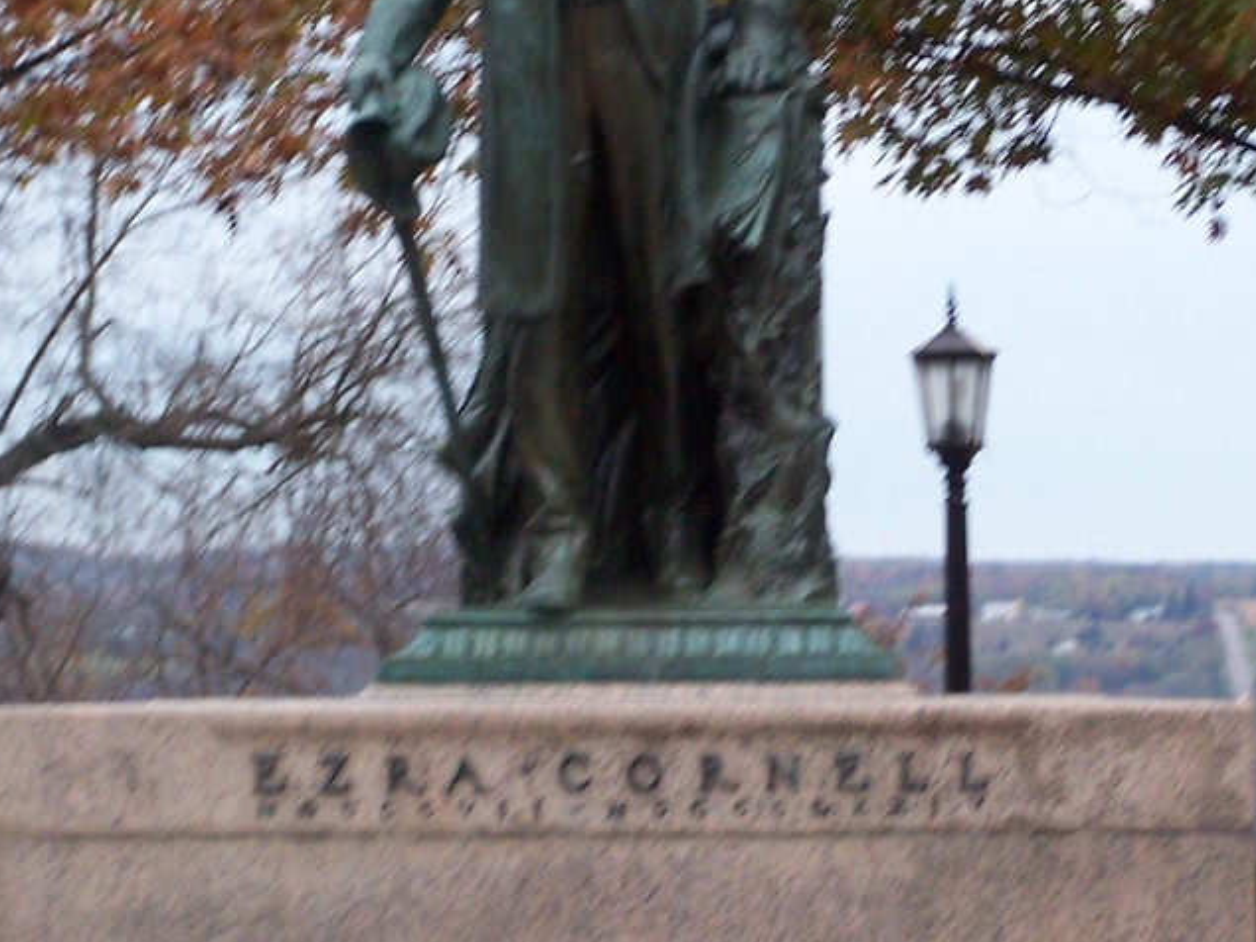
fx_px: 8017
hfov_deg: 9.0
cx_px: 696
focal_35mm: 221
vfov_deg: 6.7
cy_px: 265
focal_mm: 19.4
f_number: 3.2
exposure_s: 1/90
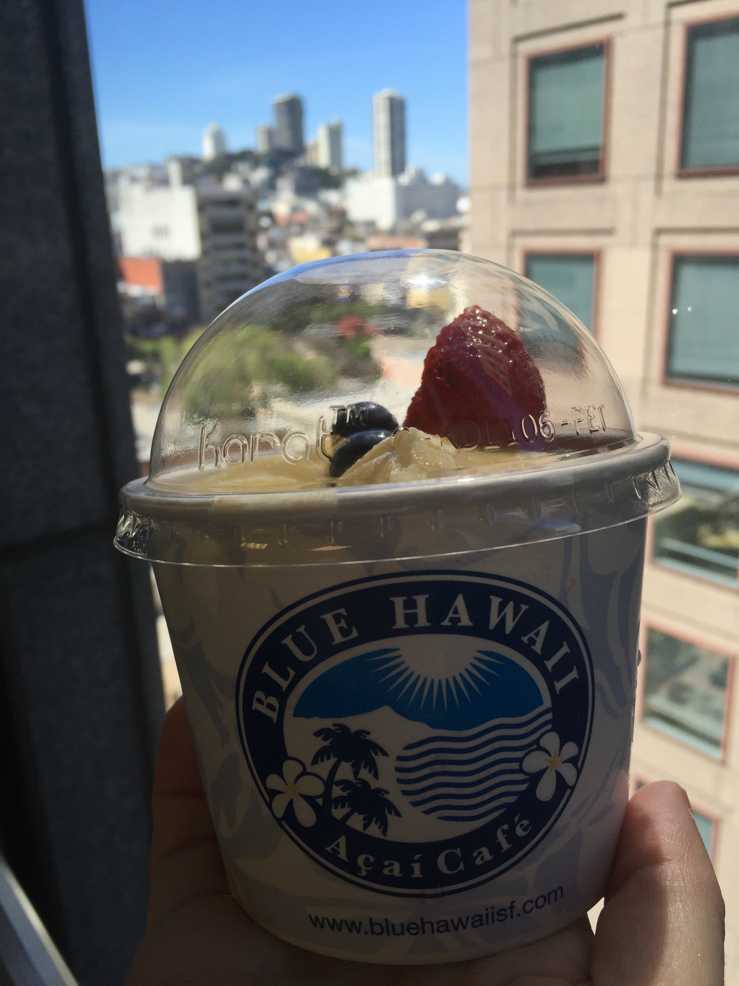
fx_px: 825
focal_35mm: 29
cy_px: 493
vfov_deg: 61.7
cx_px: 370
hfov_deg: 48.2
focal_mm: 4.15
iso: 32
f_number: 2.2
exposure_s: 1/408
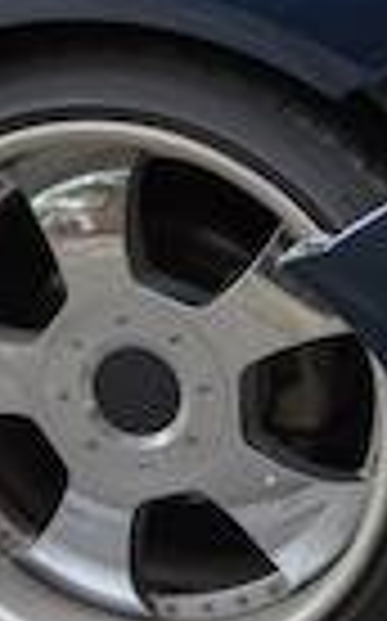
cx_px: 986
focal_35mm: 232
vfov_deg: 9.0
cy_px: 4
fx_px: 3927
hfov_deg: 5.4
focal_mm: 35
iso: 125
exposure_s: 1/125
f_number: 2.2
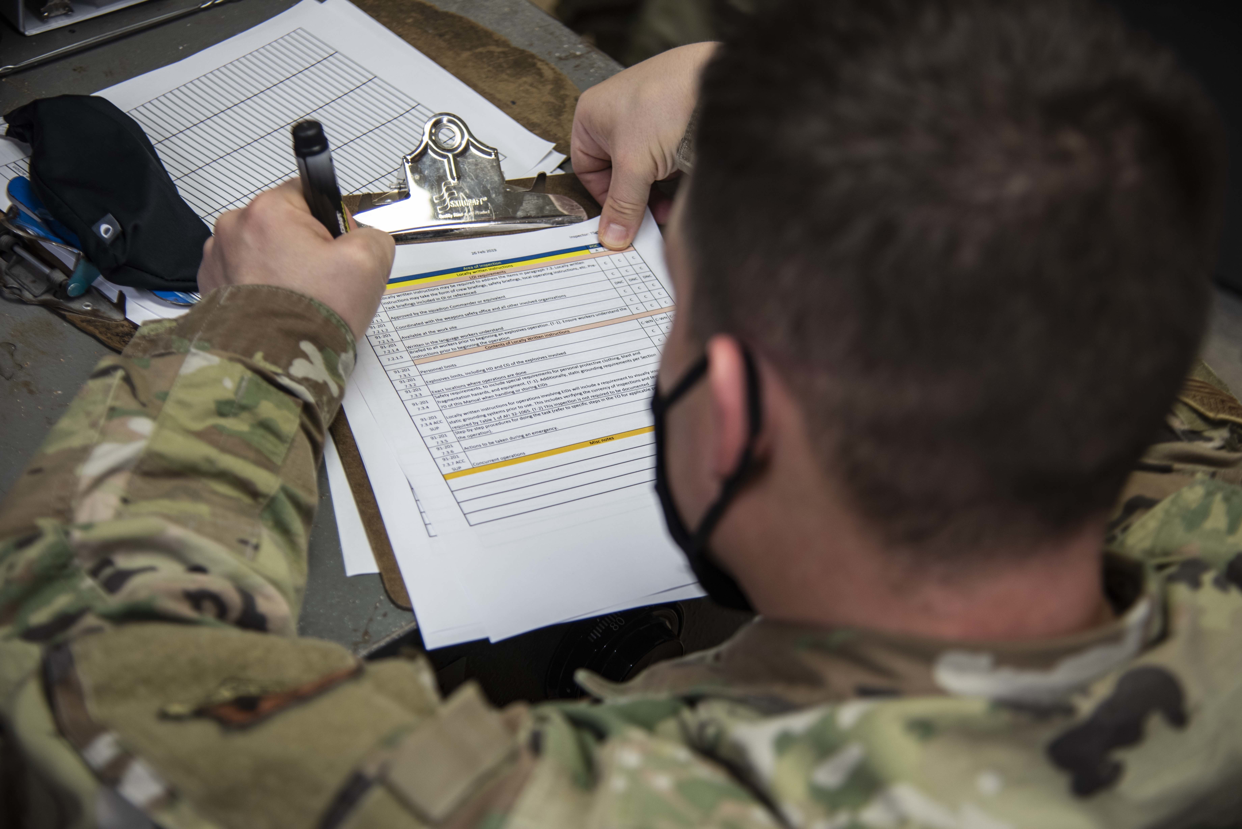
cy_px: 414
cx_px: 621
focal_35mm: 55
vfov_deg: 24.6
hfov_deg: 36.2
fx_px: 1898
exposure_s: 1/50
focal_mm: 55
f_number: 4
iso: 400
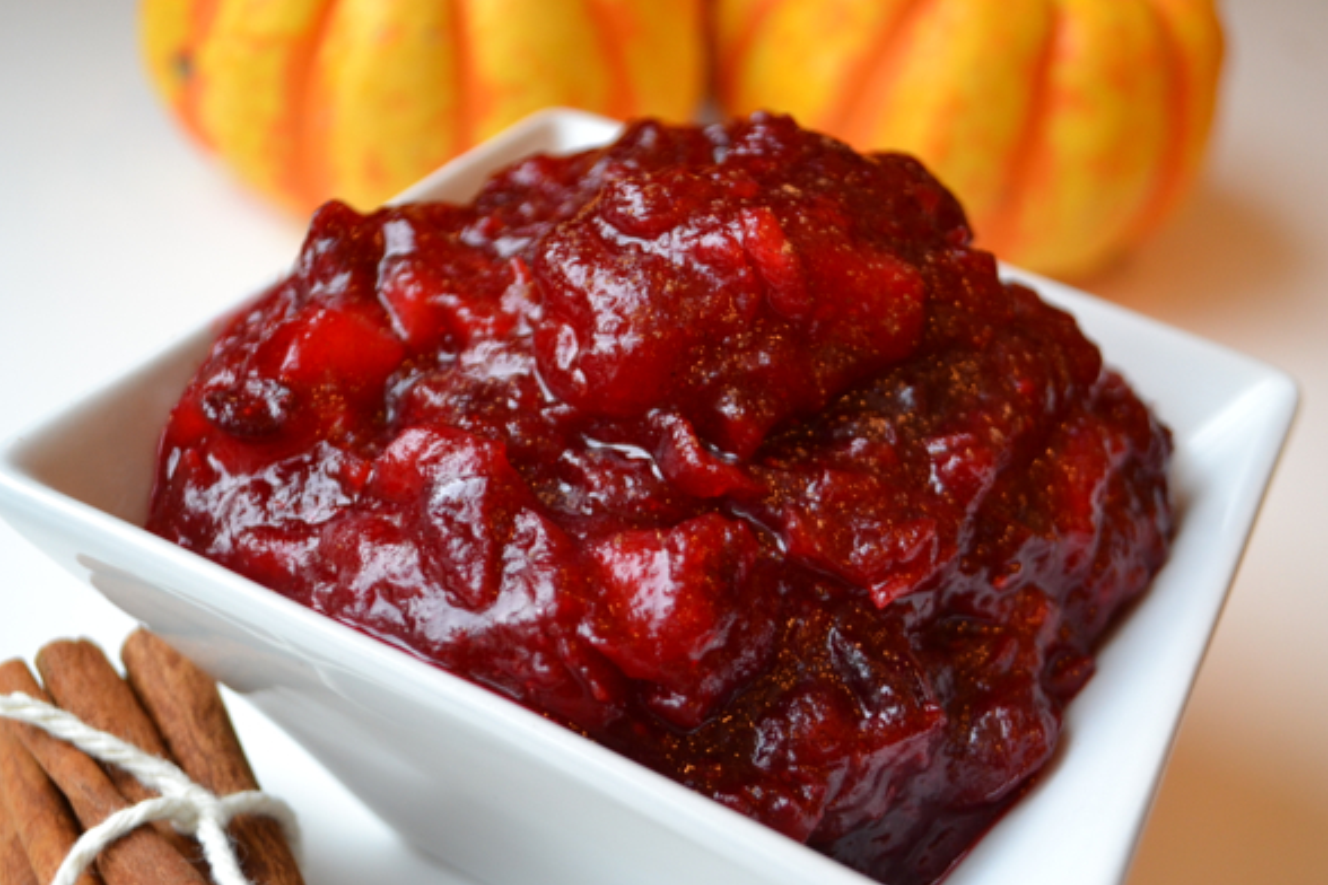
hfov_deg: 40.3
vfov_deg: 27.5
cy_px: 440
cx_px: 657
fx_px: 1807
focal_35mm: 49
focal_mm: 32
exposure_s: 1/60
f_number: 4.8
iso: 1000
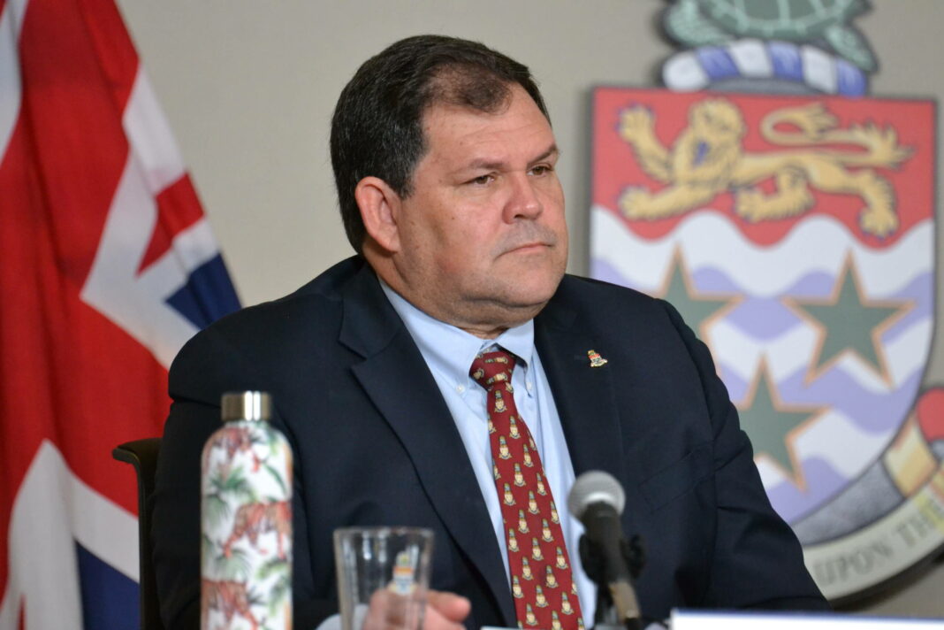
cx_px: 472
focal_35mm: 270
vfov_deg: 5.1
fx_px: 7079
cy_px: 315
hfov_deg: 7.6
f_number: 2.8
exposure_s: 1/500
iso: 2800
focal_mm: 180
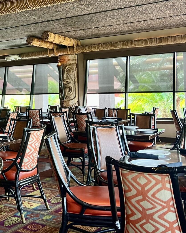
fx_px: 344
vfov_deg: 36.9
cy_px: 75
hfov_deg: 29.0
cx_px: 17
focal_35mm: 50
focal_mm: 5.7
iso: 250
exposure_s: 1/60
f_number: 1.5
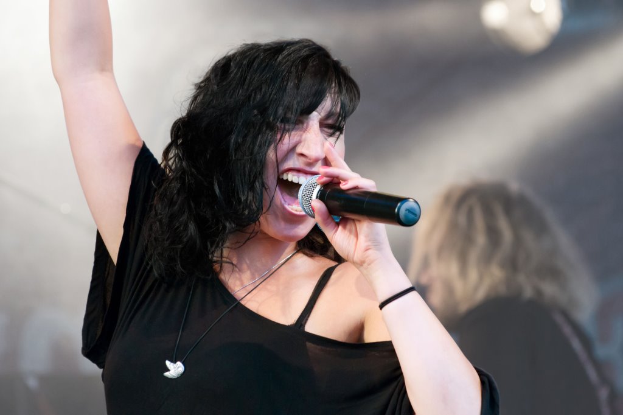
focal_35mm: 300
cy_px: 208
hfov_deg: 6.9
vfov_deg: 4.6
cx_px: 312
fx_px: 5190
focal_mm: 200
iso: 3200
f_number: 6.3
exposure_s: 1/320
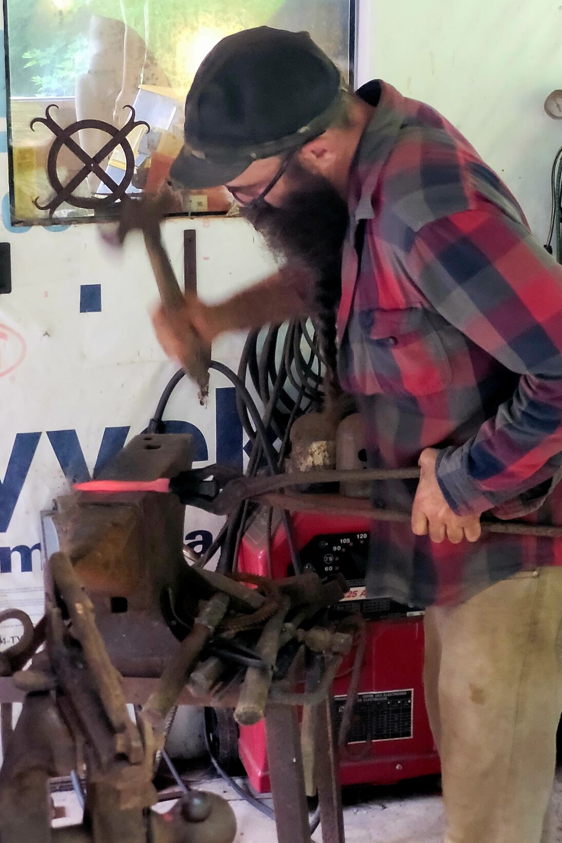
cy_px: 419
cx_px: 304
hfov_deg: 17.1
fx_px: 1874
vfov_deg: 25.4
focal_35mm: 80
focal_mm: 7.12
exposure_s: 1/50
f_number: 2.4
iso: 800
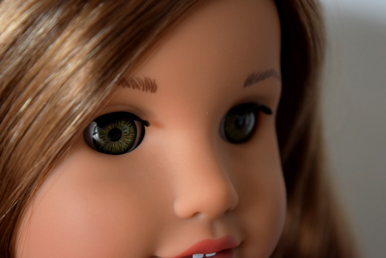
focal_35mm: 82
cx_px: 193
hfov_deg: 24.6
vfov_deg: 16.6
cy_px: 129
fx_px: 885
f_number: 5.6
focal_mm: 55
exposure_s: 1/60
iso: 1100
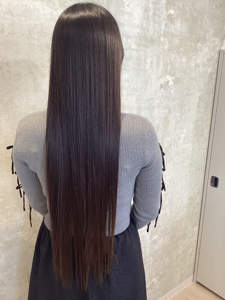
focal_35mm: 31
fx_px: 269
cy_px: 150
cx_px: 112
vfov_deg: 58.4
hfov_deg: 45.4
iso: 50
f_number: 2.4
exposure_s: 1/50
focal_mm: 3.3
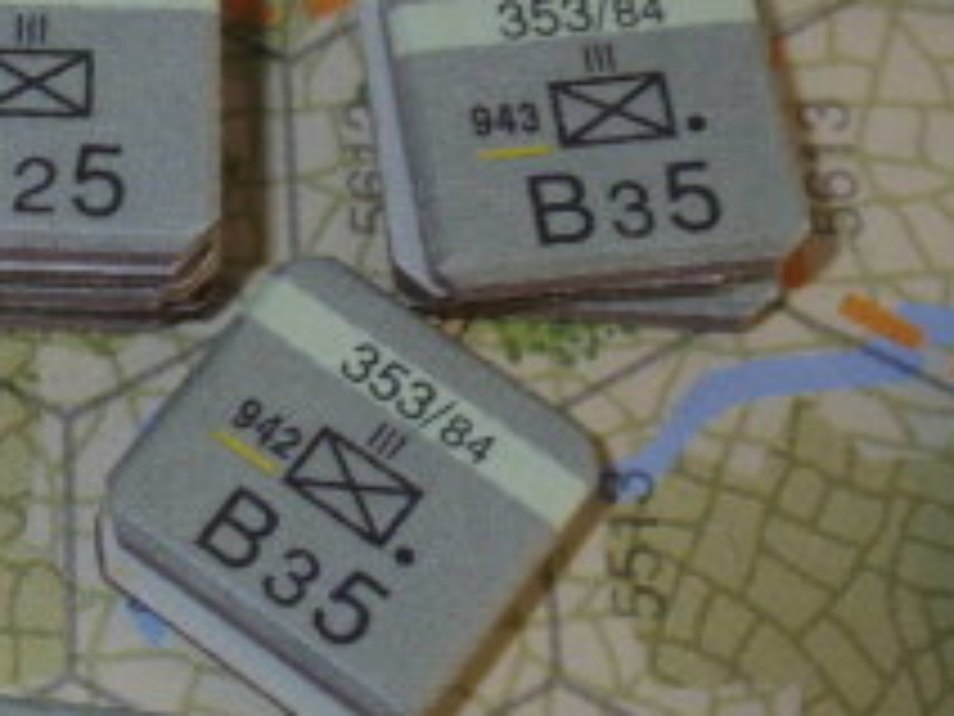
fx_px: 3803
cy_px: 77
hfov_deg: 13.8
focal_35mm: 138
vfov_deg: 10.7
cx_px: -284
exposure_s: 1/20
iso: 160
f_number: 7.1
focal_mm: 8.5
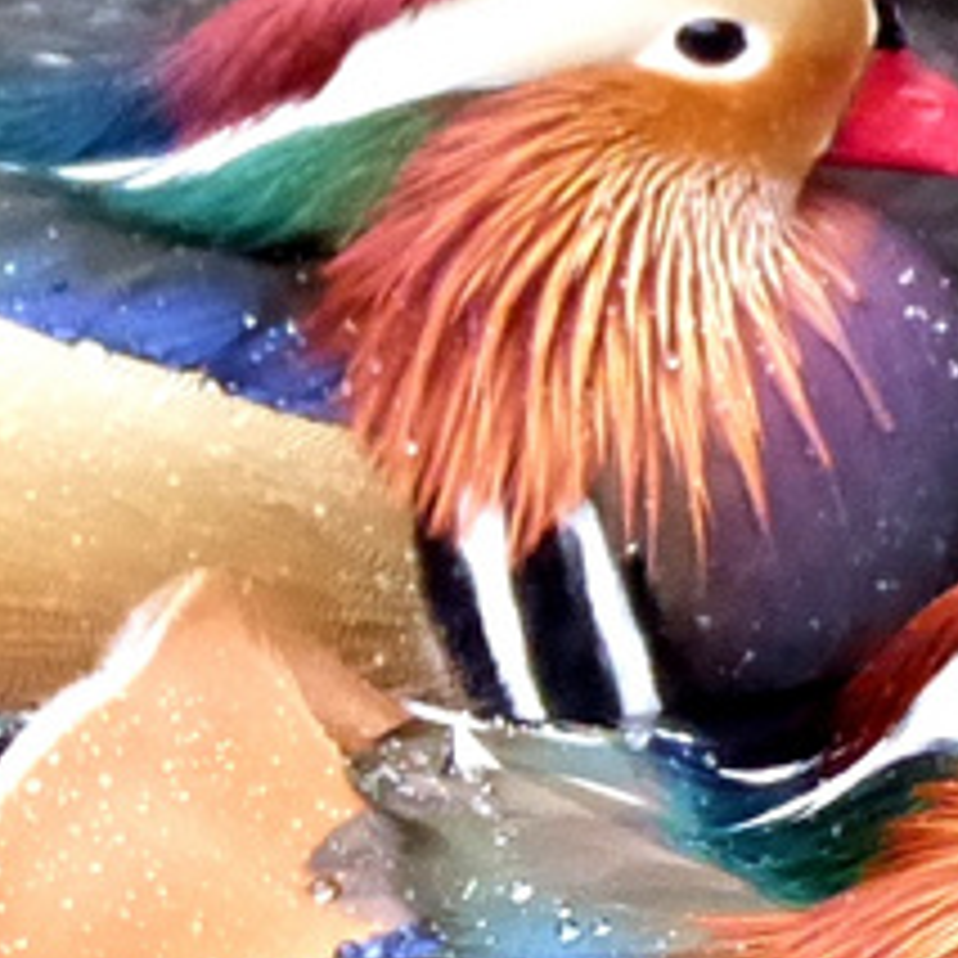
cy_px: 1763
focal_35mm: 996
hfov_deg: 1.8
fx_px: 31186
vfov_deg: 1.8
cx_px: -193
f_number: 2.8
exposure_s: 1/100
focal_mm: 30.1
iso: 800
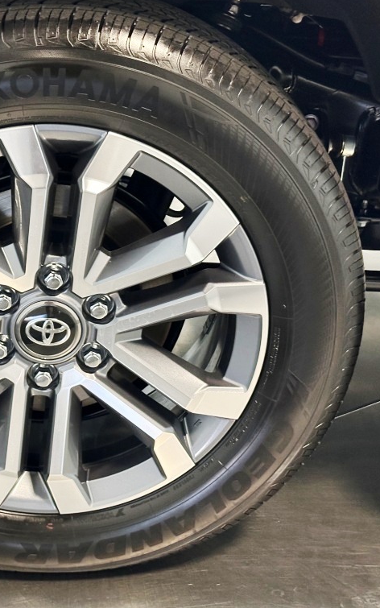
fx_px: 1143
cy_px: 300
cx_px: 28
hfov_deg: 18.5
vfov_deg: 29.8
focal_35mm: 69
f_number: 1.78
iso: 500
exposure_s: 1/30
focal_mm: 6.86
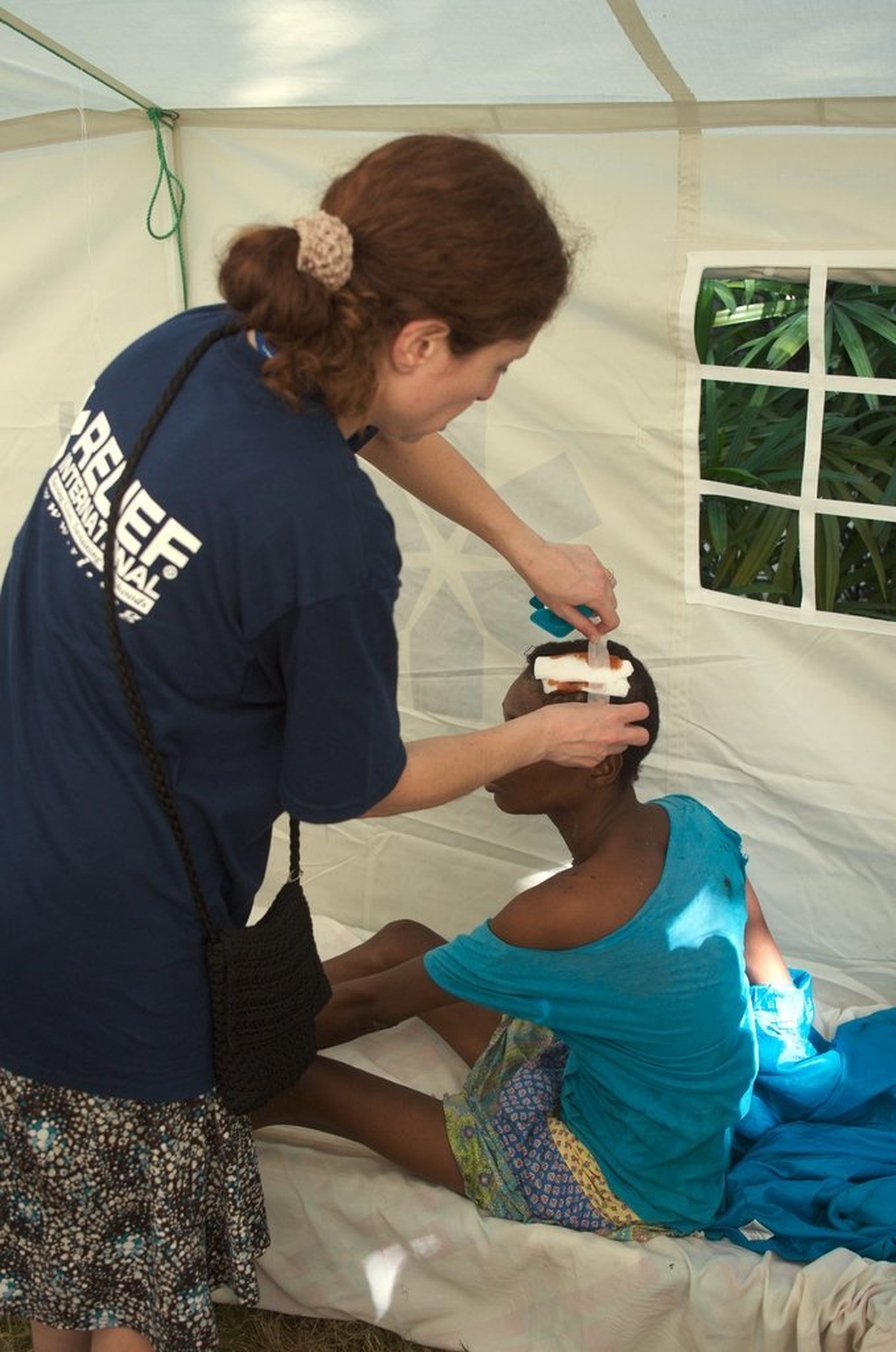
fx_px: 1349
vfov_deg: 53.2
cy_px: 676
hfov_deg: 36.7
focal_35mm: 36
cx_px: 448
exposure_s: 1/640
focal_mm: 24
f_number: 2.8
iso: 400
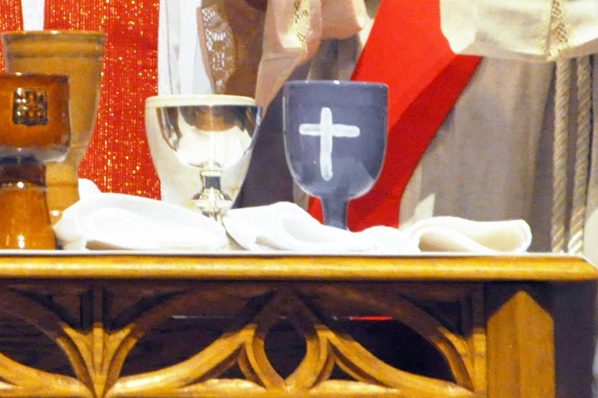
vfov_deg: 1.9
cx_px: -239
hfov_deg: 2.8
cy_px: -274
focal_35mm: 735
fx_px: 12196
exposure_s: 1/40
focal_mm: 140
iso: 1000
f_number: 6
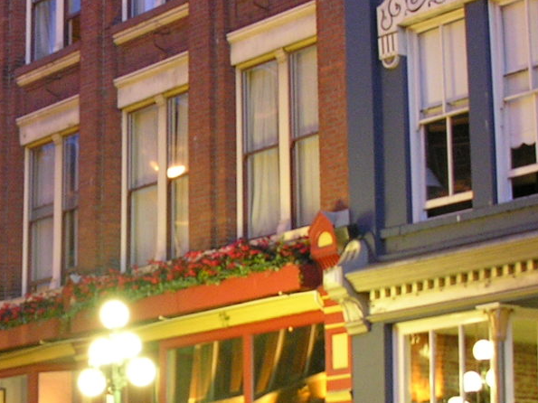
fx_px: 1756
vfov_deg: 13.1
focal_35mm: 113
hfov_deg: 17.1
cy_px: 278
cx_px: 23
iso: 200
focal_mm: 8.9
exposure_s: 1/2.8
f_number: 2.8
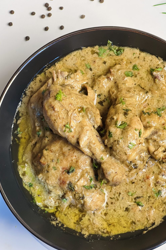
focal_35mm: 83
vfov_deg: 24.5
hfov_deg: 16.5
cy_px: 126
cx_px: 86
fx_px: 574
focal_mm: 9
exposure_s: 1/121
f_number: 2.8
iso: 160
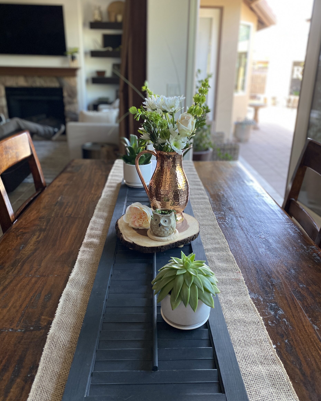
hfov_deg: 51.5
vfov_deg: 62.2
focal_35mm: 28
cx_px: 163
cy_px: 187
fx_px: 333
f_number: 1.8
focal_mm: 4.25
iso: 125
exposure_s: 1/117
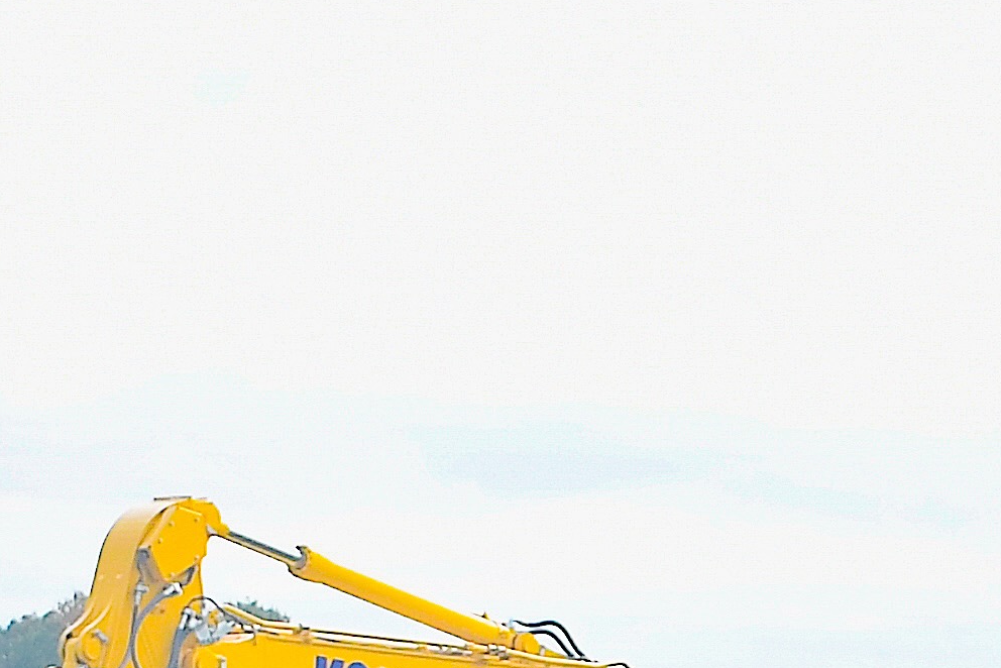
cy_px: 1488
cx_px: 1856
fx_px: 5618
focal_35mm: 202
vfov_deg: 6.5
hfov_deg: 9.6
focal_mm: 24
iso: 400
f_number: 2.8
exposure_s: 1/1600
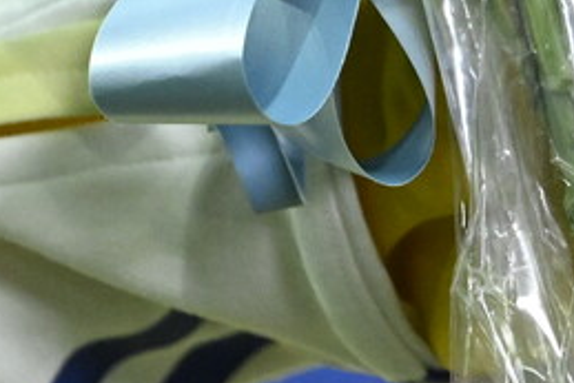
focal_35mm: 1731
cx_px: 1334
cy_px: -132
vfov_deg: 0.8
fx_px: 27614
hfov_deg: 1.2
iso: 4000
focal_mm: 280
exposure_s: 1/1000
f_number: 4
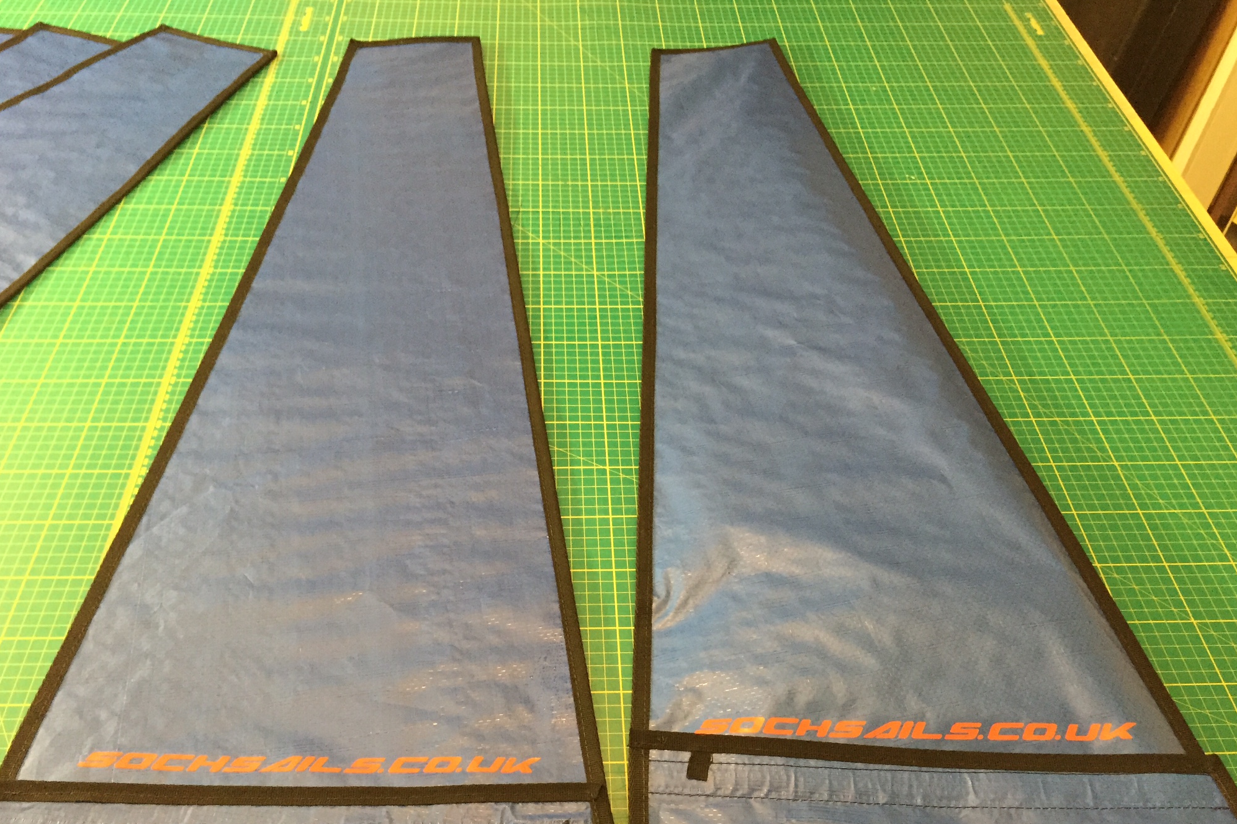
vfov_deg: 42.2
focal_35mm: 31
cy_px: 475
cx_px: 605
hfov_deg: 60.3
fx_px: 1065
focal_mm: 4.15
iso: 250
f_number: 2.2
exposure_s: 1/33
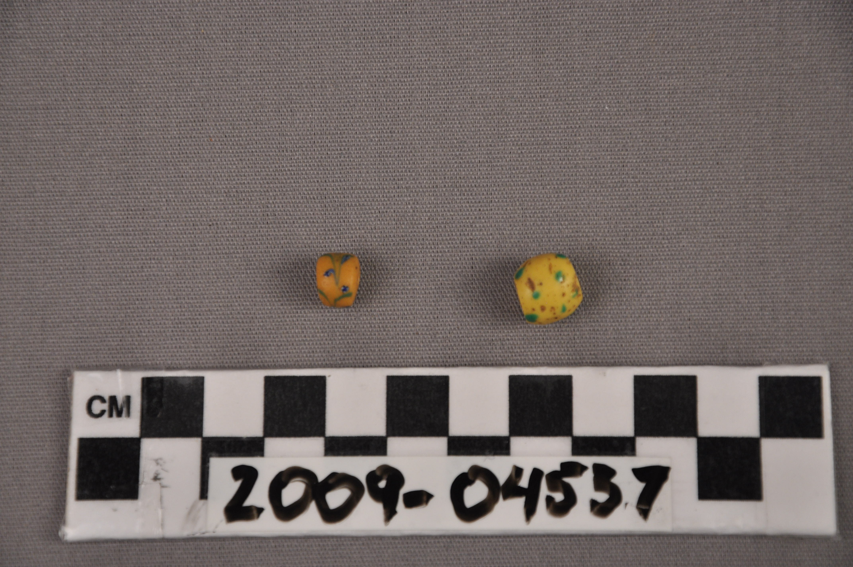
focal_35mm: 138
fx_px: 3266
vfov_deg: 9.9
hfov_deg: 14.9
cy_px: 284
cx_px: 426
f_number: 8
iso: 500
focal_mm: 92
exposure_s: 1/60
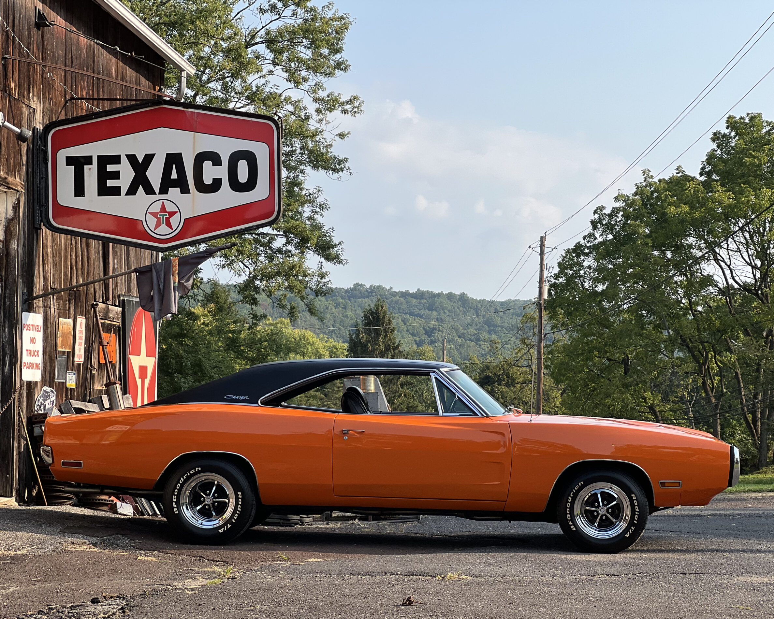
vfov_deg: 18.9
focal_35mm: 81
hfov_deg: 23.6
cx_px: 375
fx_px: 1856
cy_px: 308
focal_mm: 9
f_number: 2.8
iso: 32
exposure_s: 1/525
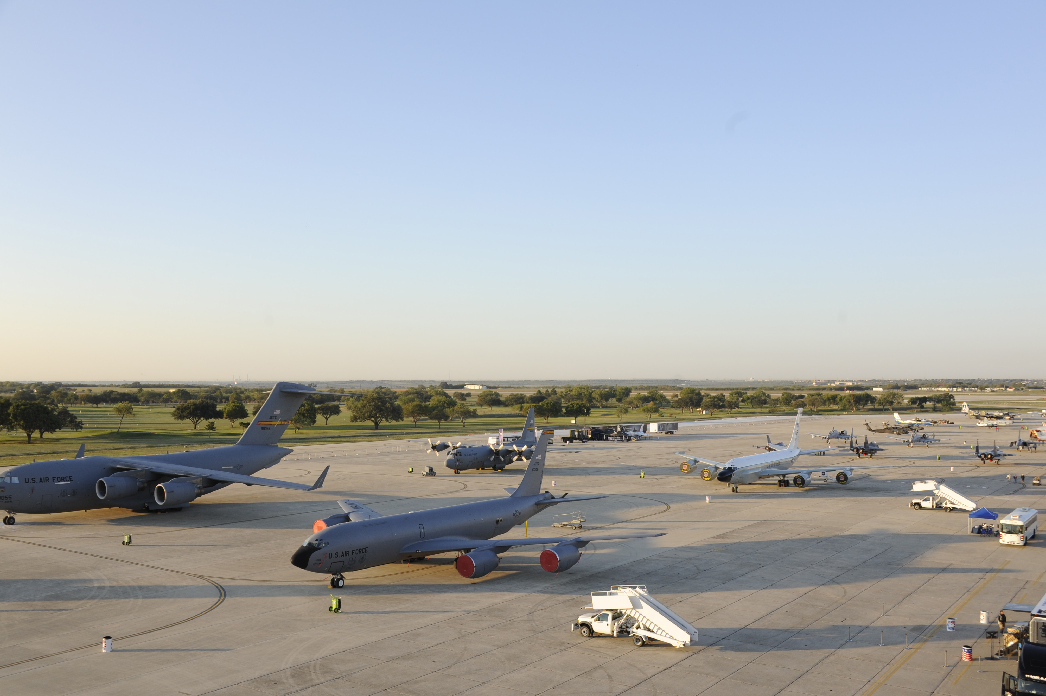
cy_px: 353
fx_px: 1045
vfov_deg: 36.8
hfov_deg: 53.2
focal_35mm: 36
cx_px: 530
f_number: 9
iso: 400
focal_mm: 34
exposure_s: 1/320
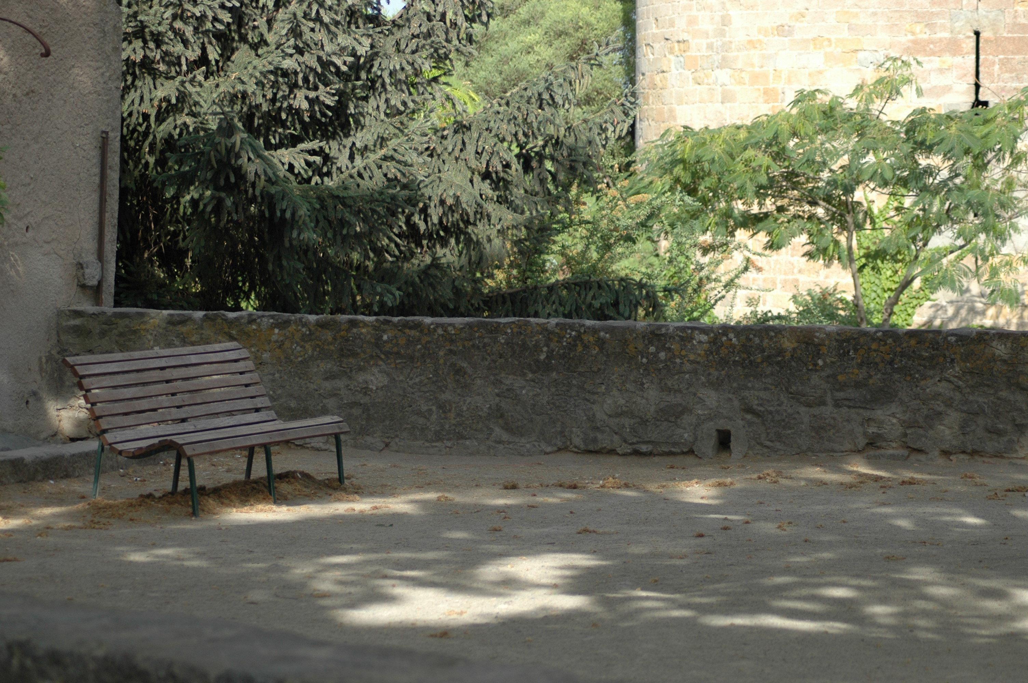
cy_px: 342
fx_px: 3852
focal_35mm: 135
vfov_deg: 10.1
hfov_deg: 15.2
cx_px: 514
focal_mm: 90
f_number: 4.2
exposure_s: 1/500
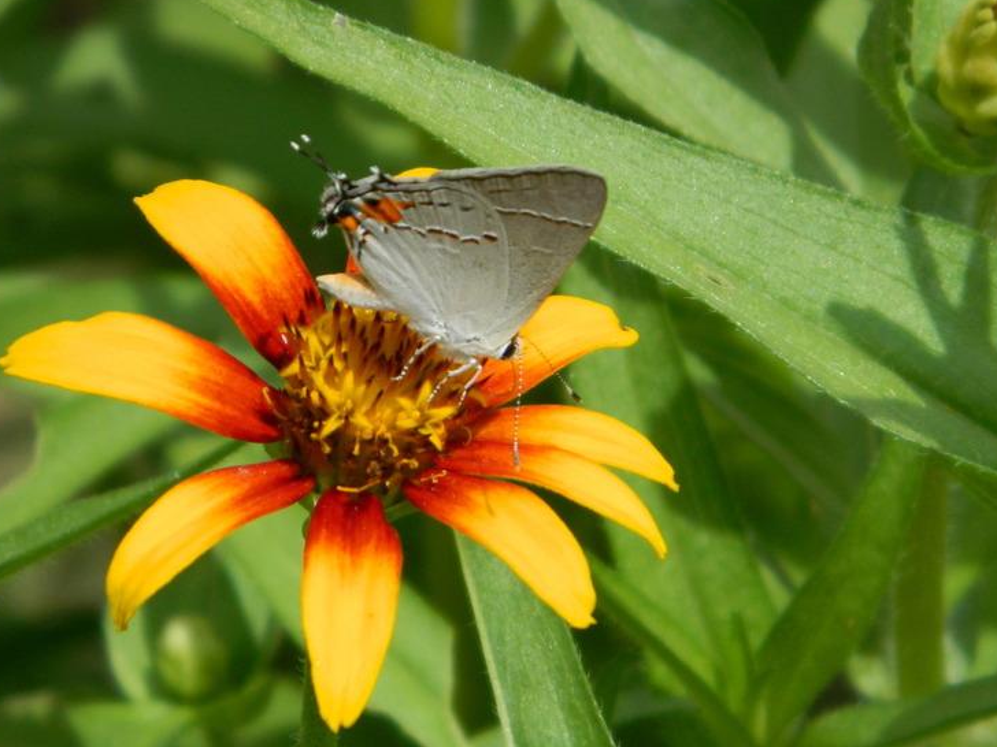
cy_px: 386
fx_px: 11002
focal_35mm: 382
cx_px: 426
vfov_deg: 3.9
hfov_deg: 5.2
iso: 110
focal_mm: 50
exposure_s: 1/500
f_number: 5.6
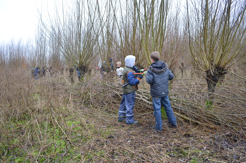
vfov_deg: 47.7
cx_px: 123
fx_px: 184
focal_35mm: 27
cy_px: 82
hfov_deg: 67.5
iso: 125
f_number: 3.5
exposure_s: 1/50
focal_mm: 18
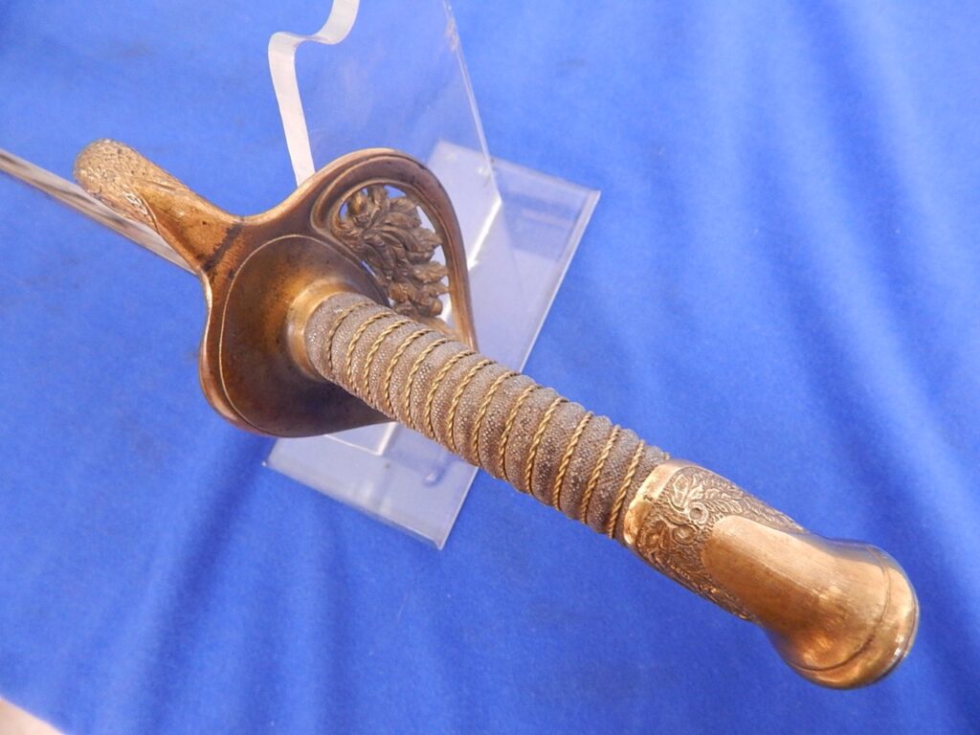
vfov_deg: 61.1
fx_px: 623
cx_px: 490
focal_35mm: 22
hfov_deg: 76.4
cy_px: 368
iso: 400
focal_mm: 4
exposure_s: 1/10
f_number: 3
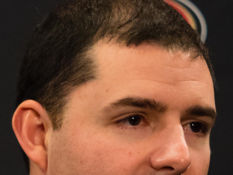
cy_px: 293
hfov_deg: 2.5
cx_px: -110
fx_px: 5242
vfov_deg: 1.9
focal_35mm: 779
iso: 1600
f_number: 2.8
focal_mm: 90
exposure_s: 1/200
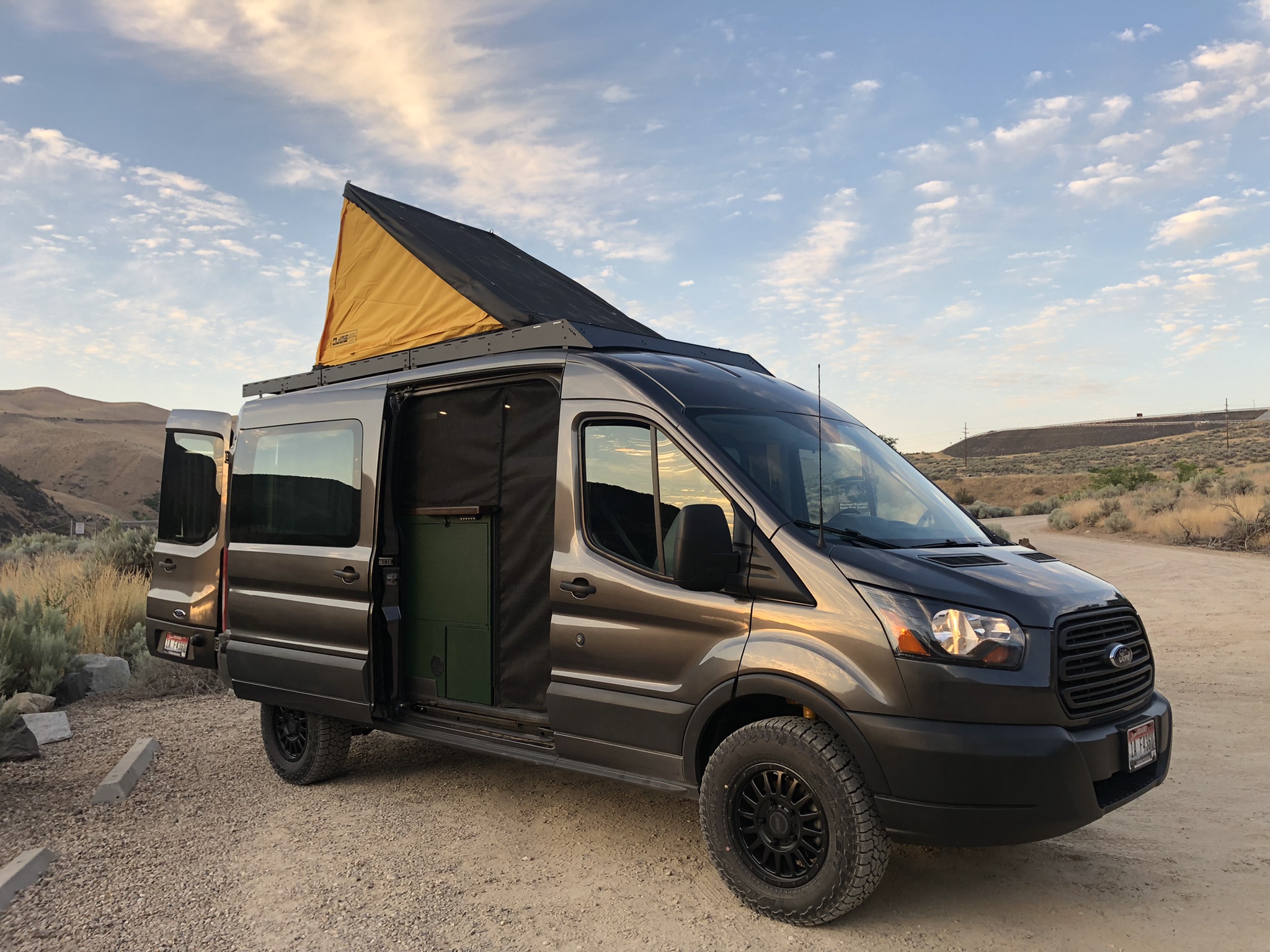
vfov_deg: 49.7
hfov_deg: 63.4
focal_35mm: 28
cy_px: 476
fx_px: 1027
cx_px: 635
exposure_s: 1/127
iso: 20
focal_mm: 4
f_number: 1.8
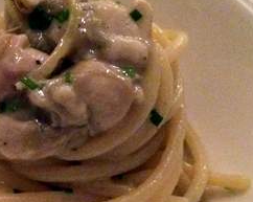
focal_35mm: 82
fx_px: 613
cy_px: 152
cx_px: 27
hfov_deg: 22.8
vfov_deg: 18.6
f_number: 2.2
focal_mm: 4.15
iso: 640
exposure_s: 1/15
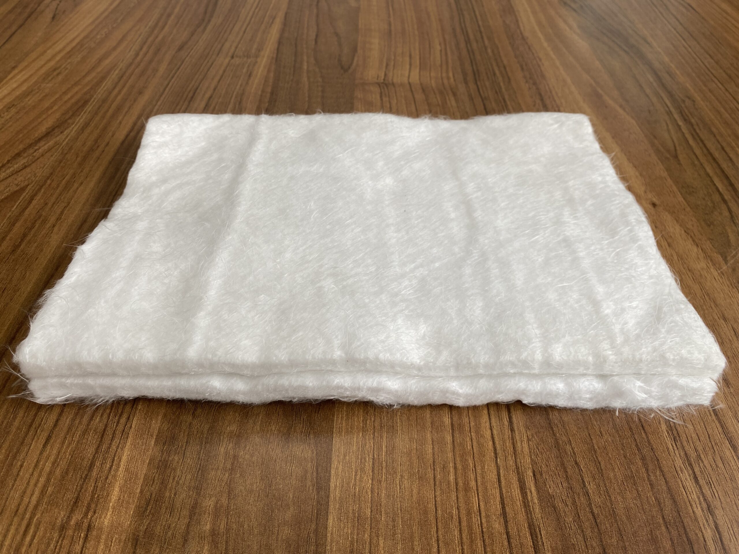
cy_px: 277
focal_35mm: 26
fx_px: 555
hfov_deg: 67.3
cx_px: 370
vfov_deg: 53.1
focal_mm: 4.25
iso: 32
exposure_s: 1/122
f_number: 1.8
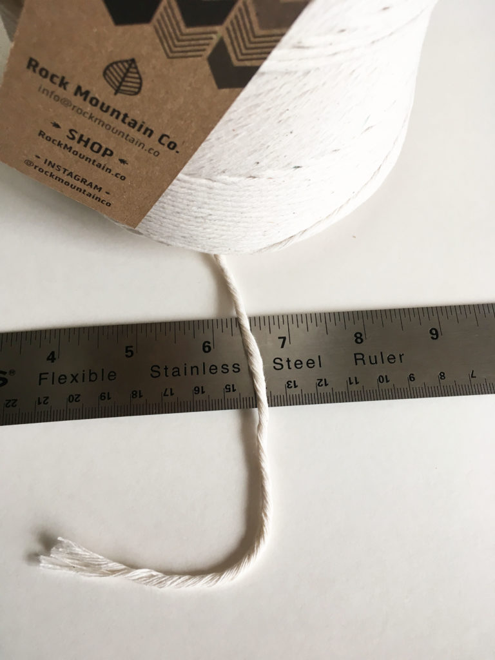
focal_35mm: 29
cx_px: 248
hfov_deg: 48.2
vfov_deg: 61.7
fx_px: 553
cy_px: 330
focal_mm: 4.15
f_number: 2.2
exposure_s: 1/40
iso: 32
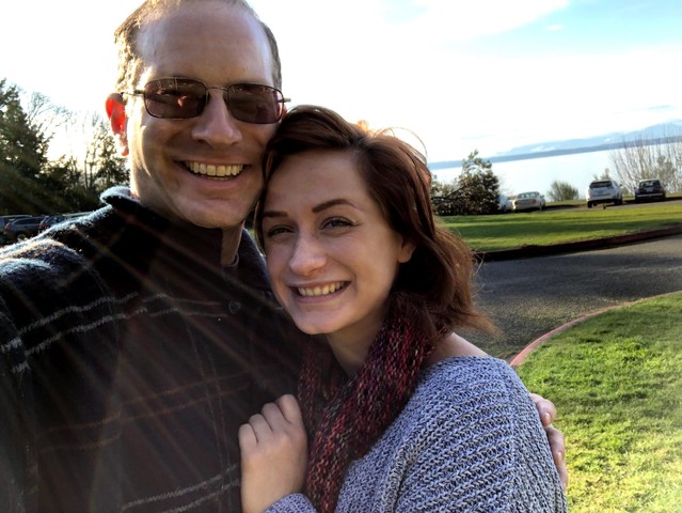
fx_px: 631
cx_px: 341
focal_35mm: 32
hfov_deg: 56.8
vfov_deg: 44.2
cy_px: 256
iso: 20
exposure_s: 1/120
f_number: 2.2
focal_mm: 2.87
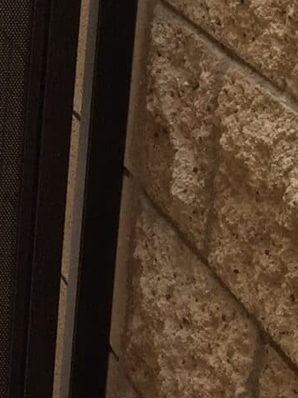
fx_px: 1826
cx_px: -385
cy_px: -80
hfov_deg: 8.6
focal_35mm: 159
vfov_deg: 12.2
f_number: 2.2
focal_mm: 4.15
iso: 32
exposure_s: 1/527
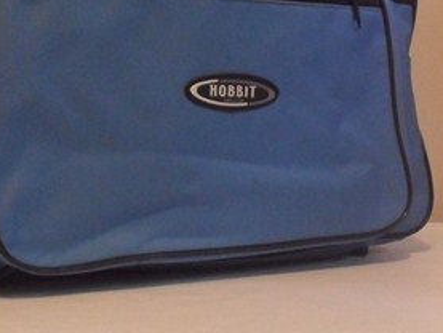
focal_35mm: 74
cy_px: 102
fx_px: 947
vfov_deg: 19.8
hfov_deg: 26.2
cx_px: 165
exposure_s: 1/15
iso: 400
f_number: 3.7
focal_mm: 5.7
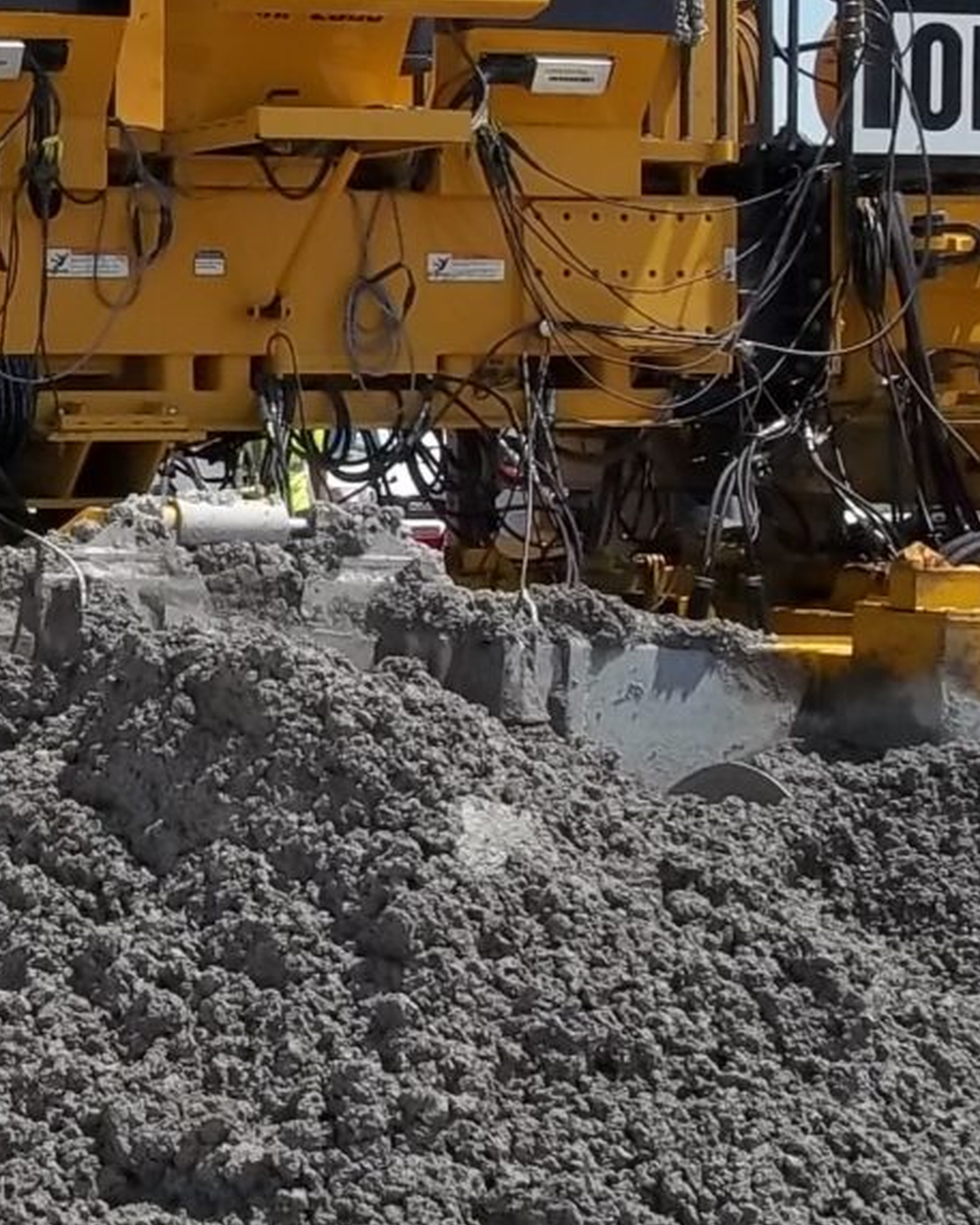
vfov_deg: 22.7
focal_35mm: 84
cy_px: 476
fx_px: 3045
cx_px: -234
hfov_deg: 17.3
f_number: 5.5
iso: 80
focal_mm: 5.7
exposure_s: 1/500
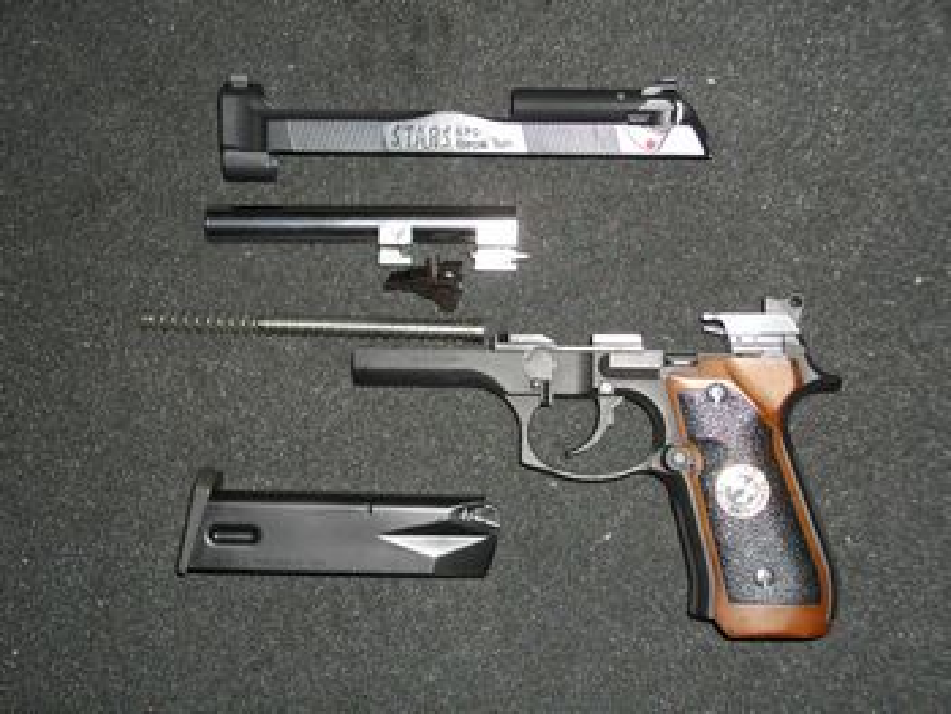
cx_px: 476
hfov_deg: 38.2
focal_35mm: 50
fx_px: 1375
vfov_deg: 29.1
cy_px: 357
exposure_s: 1/60
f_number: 3.6
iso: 200
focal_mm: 8.8
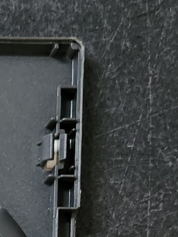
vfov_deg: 13.8
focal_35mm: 129
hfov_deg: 10.2
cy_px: 409
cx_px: -226
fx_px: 884
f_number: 1.8
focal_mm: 5.54
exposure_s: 1/30
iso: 640
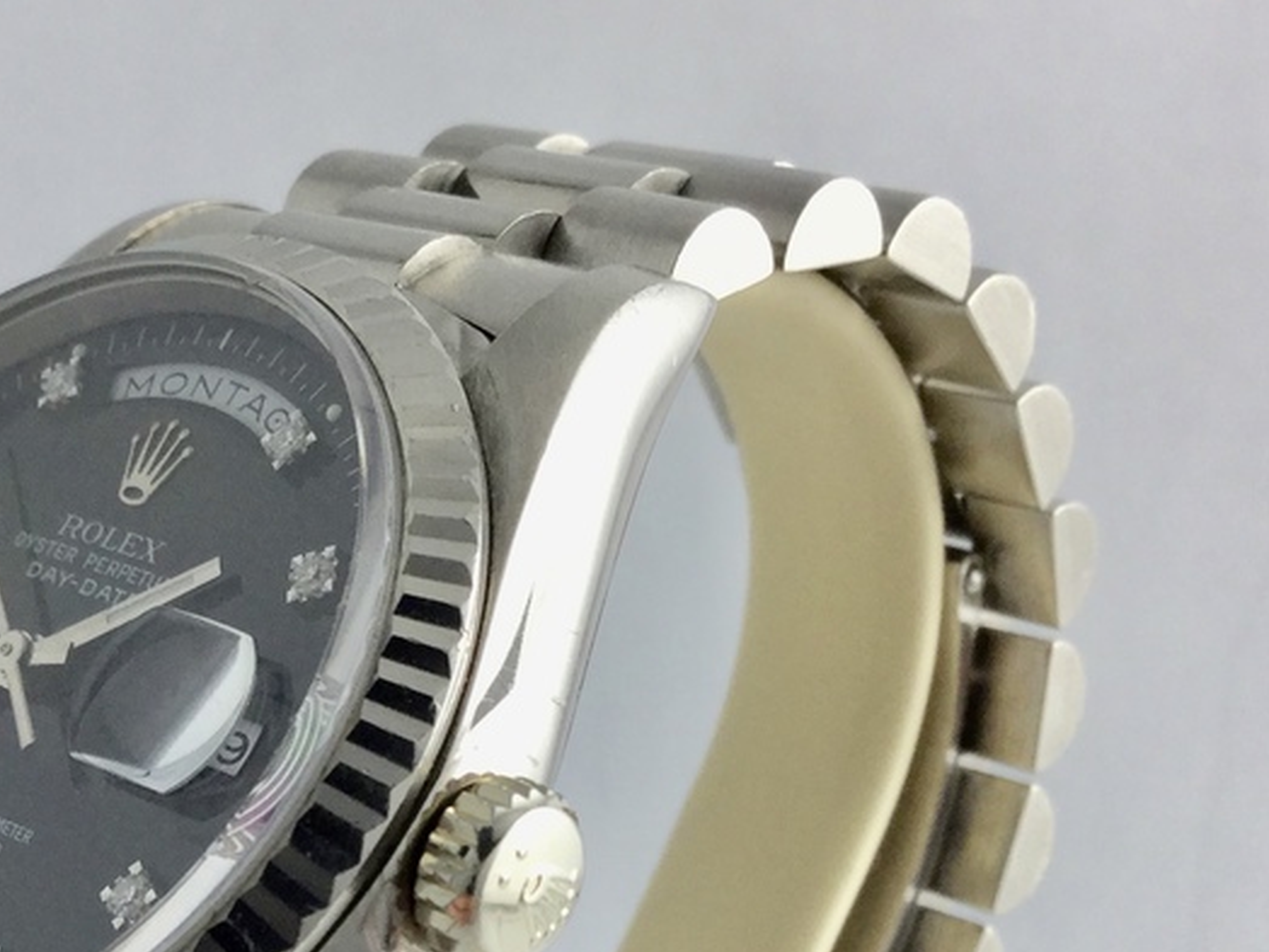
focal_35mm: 71
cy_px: 855
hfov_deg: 27.0
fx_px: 2603
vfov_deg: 20.3
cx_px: 291
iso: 40
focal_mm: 3.3
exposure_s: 1/100
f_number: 2.4
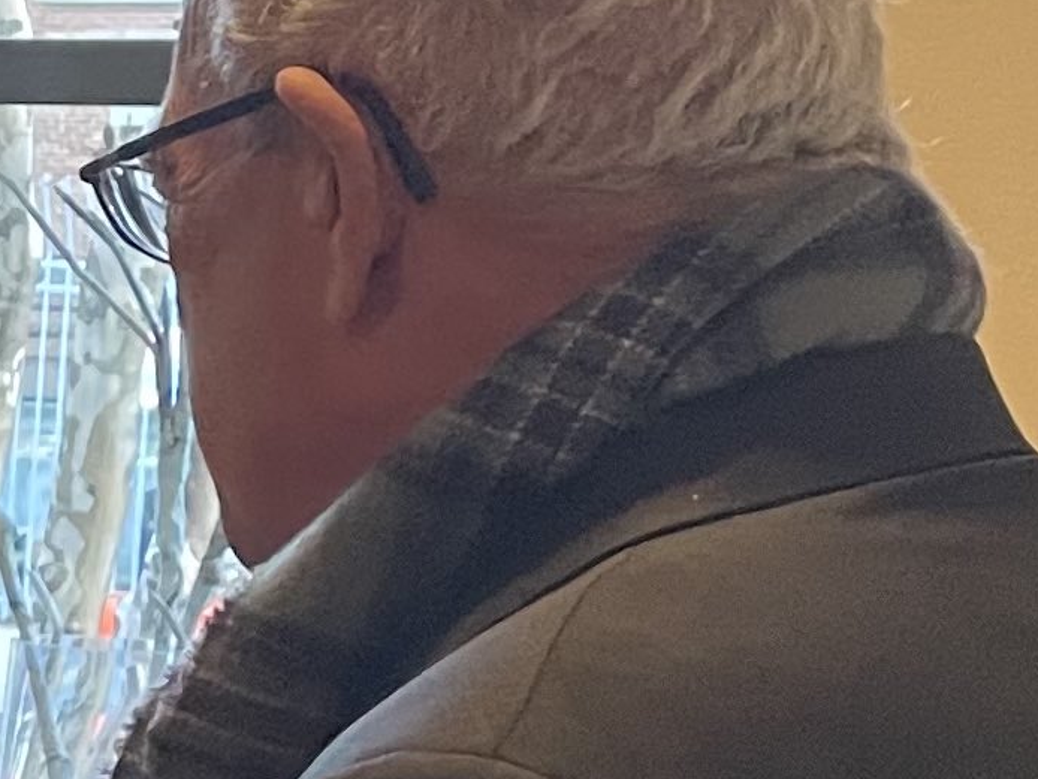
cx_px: -1517
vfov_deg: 9.8
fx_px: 4529
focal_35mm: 151
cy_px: 698
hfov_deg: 10.9
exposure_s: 1/60
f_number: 1.6
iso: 320
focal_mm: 4.2
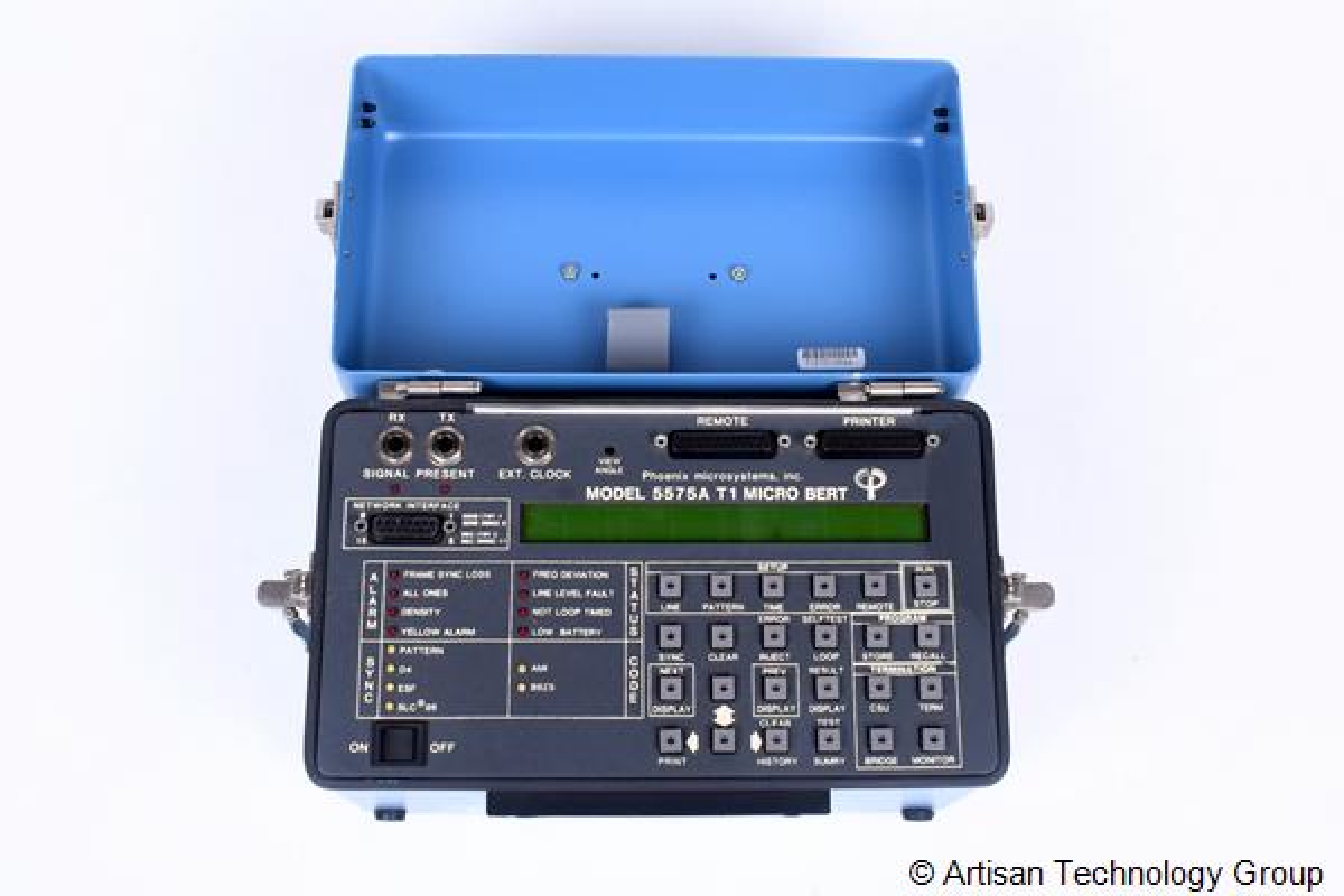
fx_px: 1120
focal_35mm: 30
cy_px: 448
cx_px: 672
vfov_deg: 43.6
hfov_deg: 61.9
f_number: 13
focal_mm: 20
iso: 200
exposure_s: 1/200
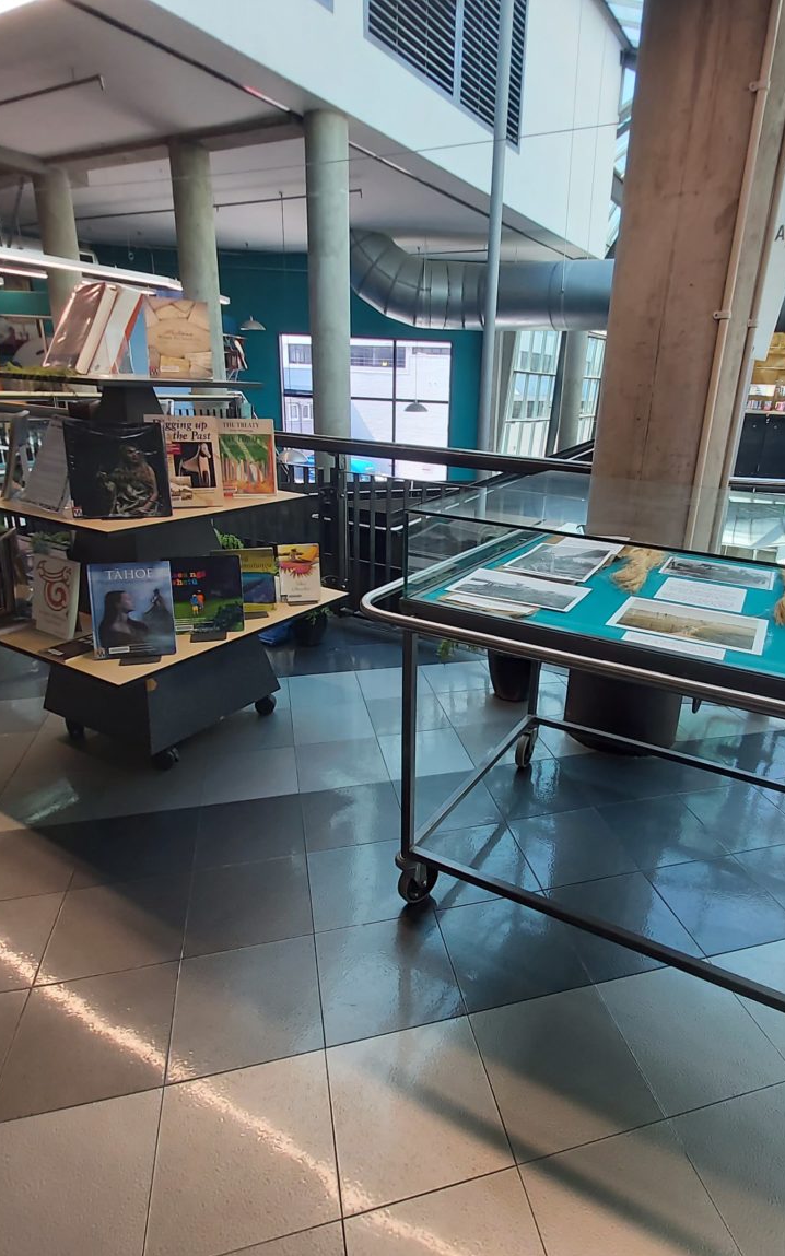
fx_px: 582
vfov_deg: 94.4
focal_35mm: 17
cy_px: 629
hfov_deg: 67.2
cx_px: 477
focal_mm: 1.42
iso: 64
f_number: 2.2
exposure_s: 1/100
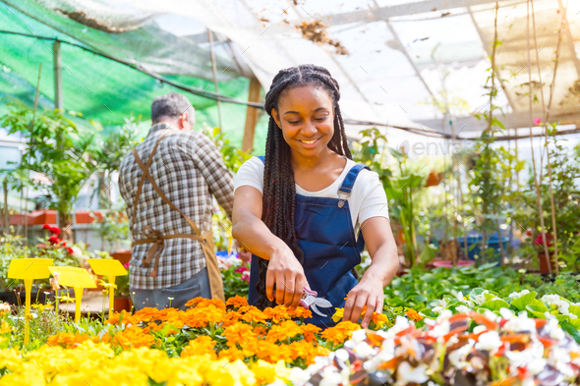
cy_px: 193
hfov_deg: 40.8
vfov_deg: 27.8
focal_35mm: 48
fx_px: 780
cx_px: 290
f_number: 2.8
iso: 125
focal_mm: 48.4
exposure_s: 1/250
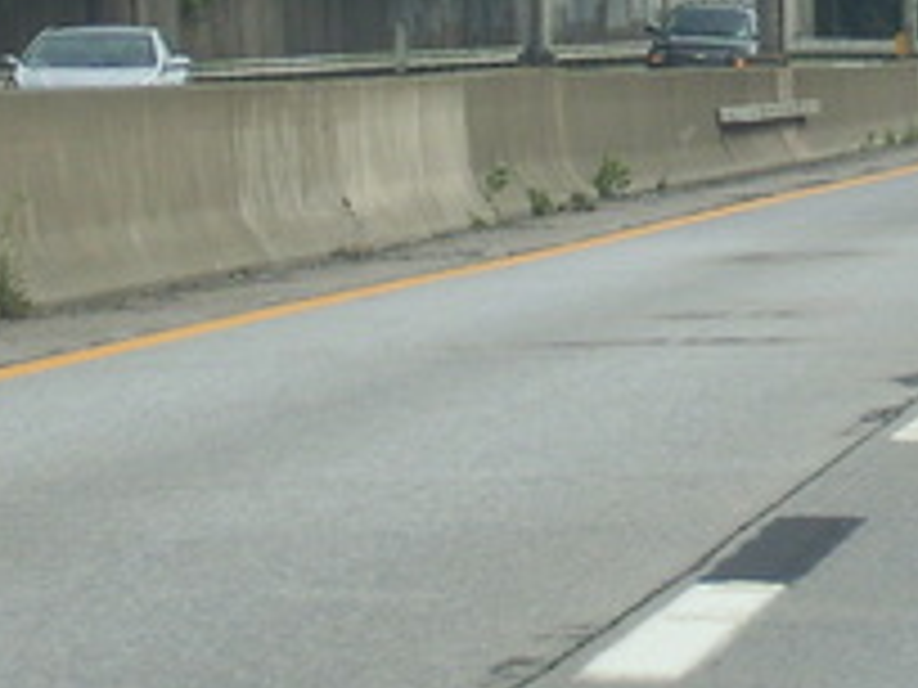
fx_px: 11244
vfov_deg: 3.5
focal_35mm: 424
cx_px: 1526
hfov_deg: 4.6
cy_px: -283
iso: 80
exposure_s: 1/500
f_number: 4.6
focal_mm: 18
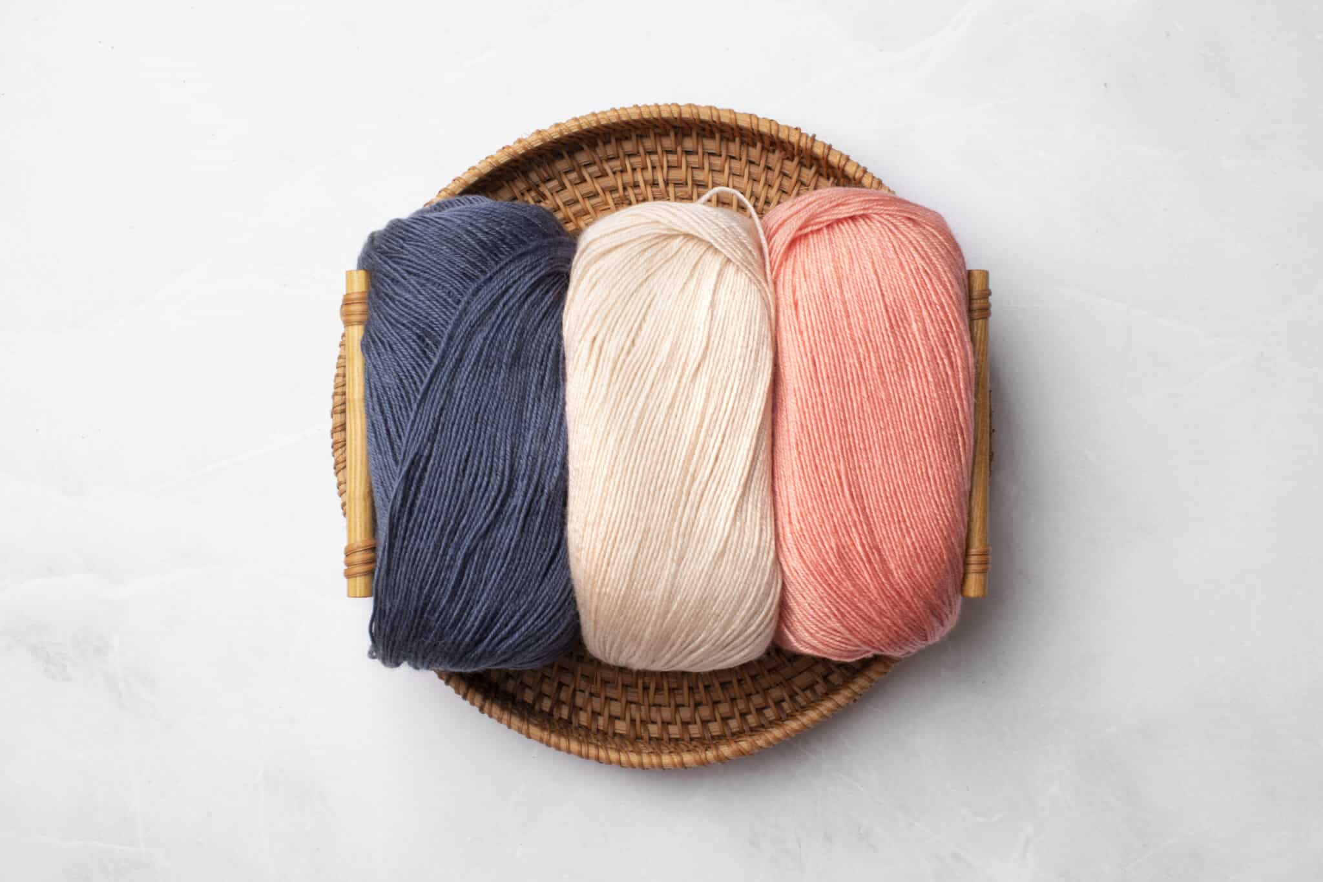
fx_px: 1947
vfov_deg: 25.5
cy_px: 441
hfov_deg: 37.5
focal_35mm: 53
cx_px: 662
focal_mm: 35
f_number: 10
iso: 100
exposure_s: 1/100
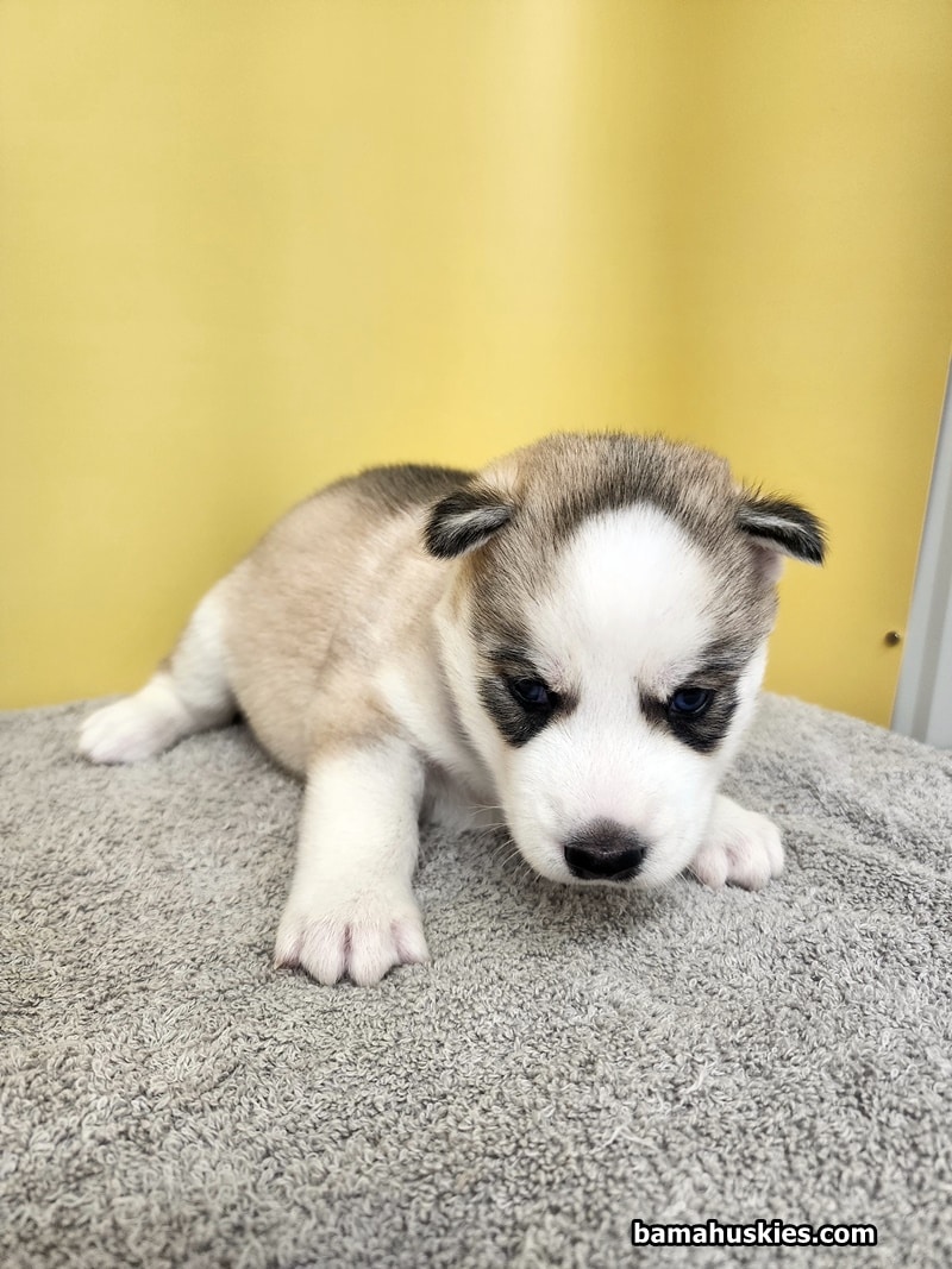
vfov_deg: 73.9
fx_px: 844
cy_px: 634
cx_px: 476
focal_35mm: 23
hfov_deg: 58.9
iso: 160
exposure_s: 1/120
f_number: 1.8
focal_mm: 6.4
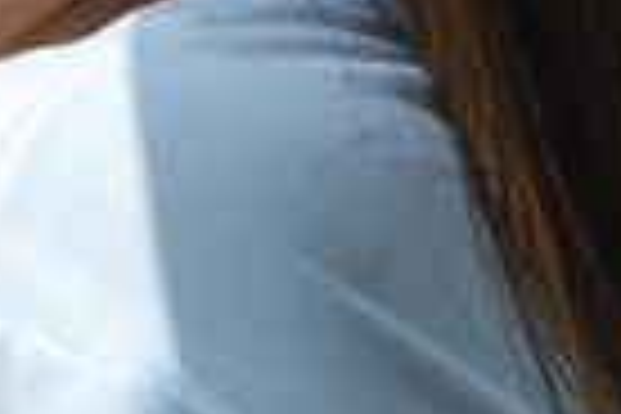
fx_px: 6141
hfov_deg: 5.7
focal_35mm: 356
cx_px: -436
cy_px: -236
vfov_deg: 3.8
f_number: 2.8
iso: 160
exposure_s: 1/1100
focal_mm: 55
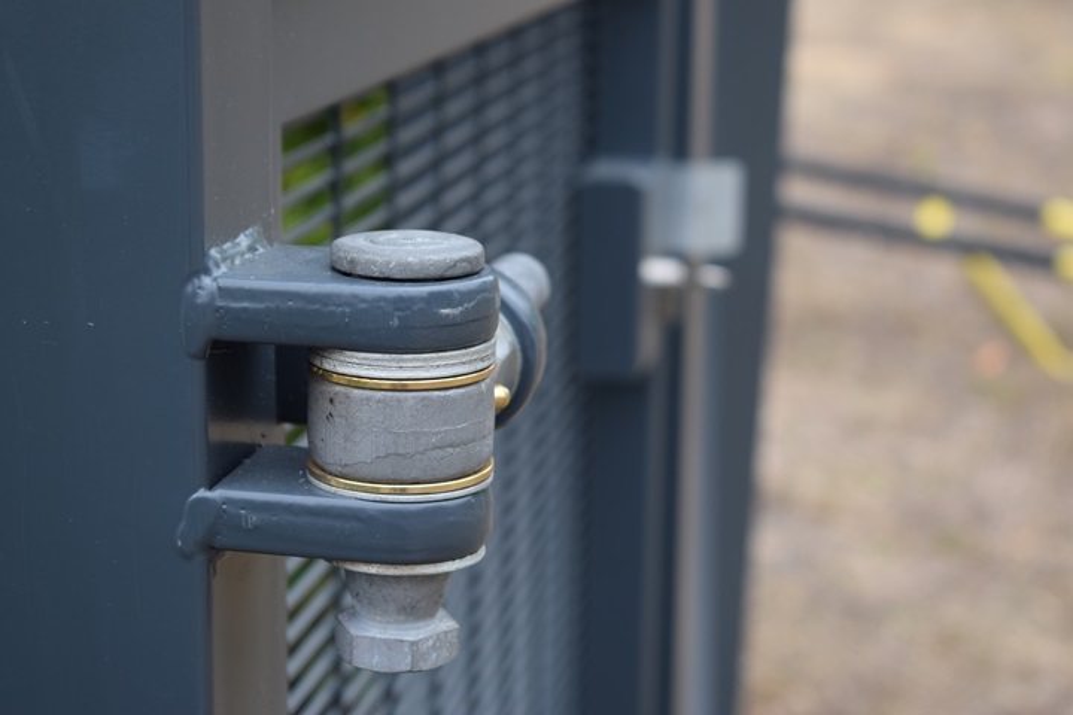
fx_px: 2459
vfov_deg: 16.6
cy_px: 358
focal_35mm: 82
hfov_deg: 24.6
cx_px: 536
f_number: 5.6
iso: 250
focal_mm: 55
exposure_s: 1/200
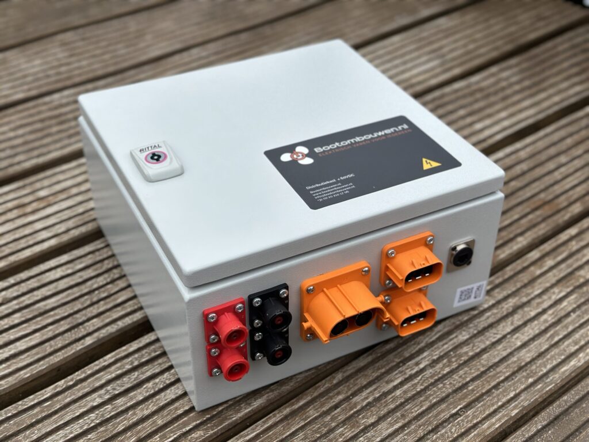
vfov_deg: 30.3
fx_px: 817
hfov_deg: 39.7
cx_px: 294
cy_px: 221
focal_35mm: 48
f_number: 1.78
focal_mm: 6.86
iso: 80
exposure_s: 1/2304
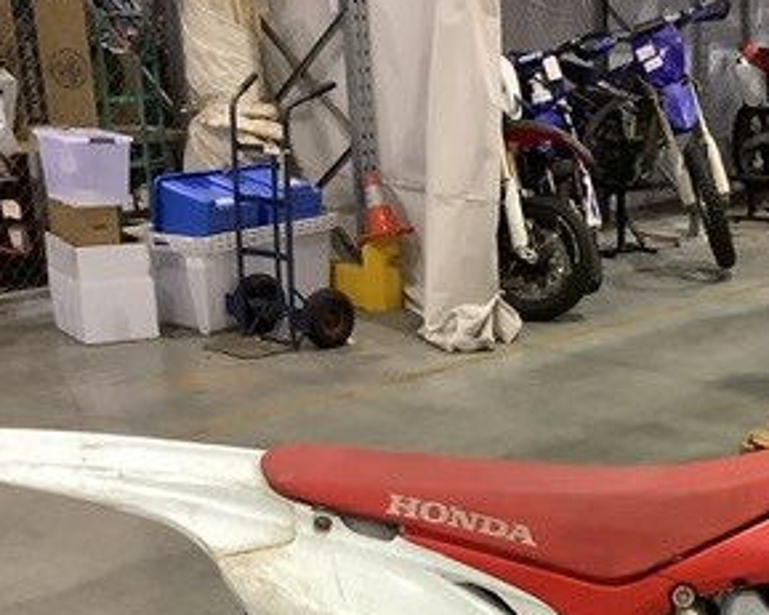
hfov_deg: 26.8
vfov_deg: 21.9
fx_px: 1524
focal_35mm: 67
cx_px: 764
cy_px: 623
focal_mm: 3.3
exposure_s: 1/33
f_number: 2.4
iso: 320
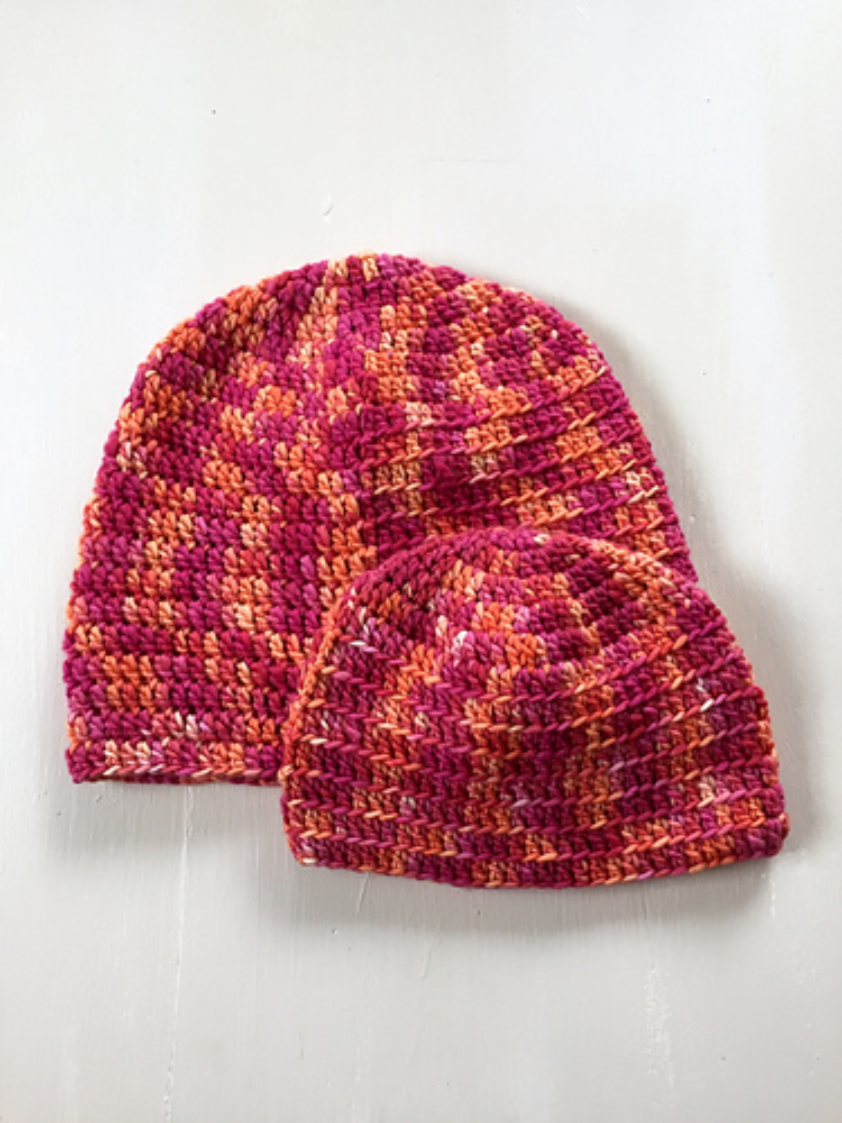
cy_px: 562
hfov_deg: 48.2
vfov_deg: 61.7
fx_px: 941
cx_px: 421
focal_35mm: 29
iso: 32
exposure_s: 1/30
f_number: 2.2
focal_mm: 4.15
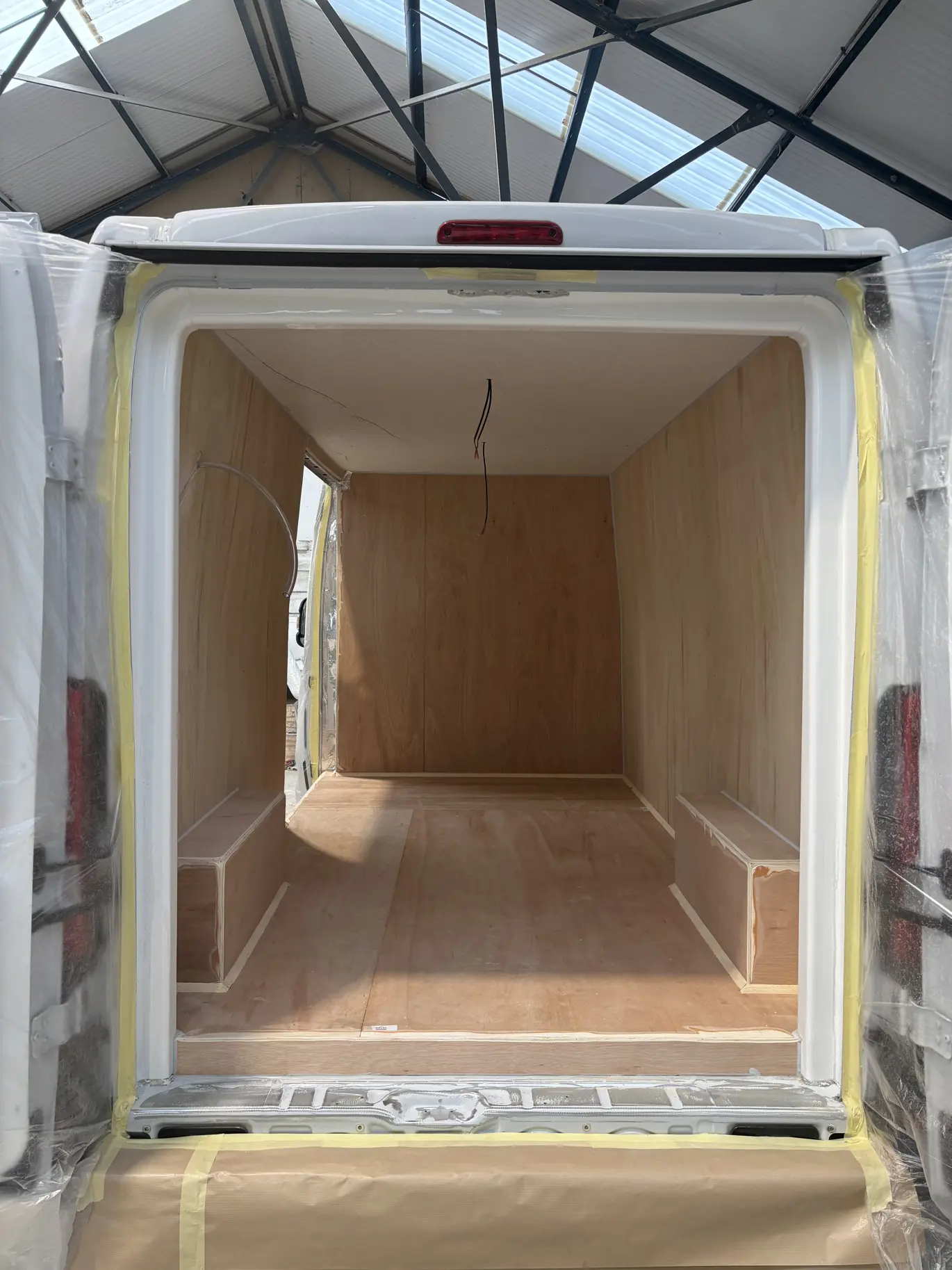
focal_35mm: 26
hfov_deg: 53.1
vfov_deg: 67.3
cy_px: 635
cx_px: 476
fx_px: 954
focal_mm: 5.96
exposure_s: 1/121
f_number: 1.6
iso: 125
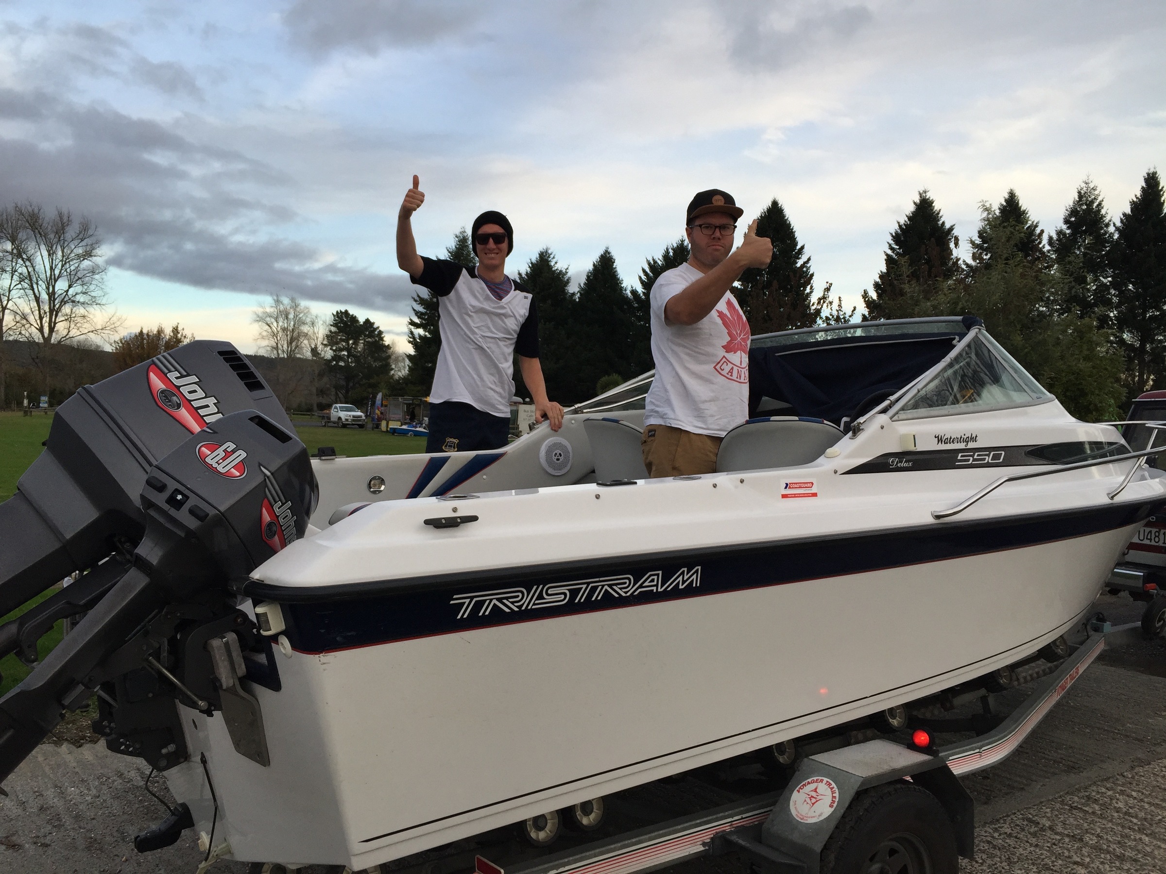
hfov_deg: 61.7
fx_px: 977
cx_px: 583
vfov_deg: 48.2
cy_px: 437
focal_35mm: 29
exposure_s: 1/217
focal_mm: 4.15
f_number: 2.2
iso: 32
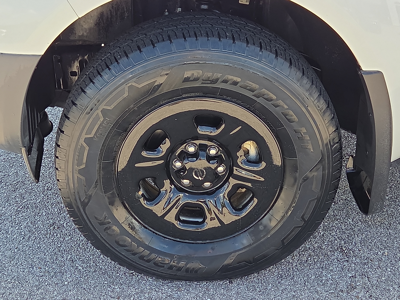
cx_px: 200
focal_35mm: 57
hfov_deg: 33.8
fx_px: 659
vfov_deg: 25.7
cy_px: 150
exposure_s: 1/333
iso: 25
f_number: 1.8
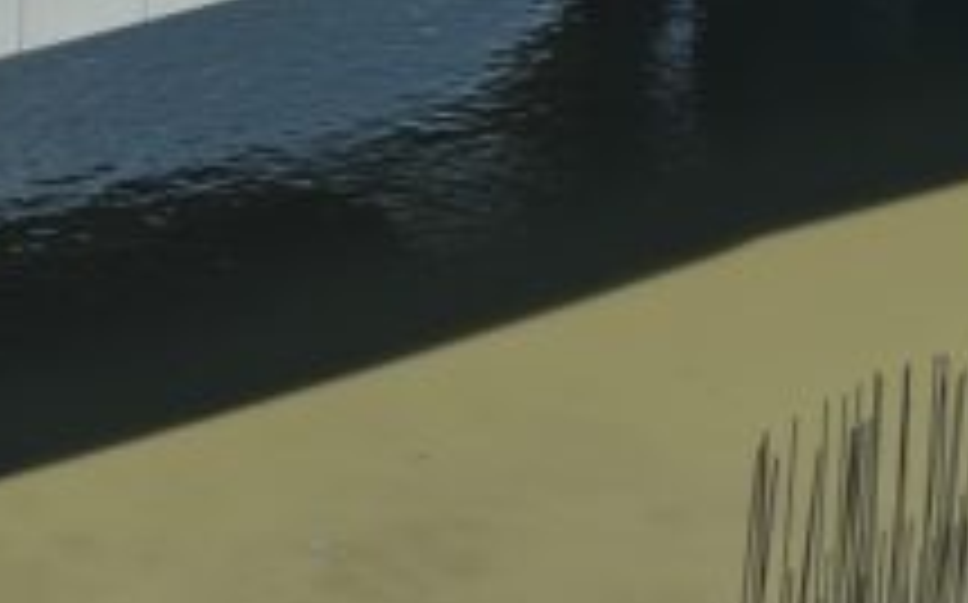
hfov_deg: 4.3
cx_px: -194
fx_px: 12969
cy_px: -369
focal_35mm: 492
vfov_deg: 2.7
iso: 100
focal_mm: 135
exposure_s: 1/160
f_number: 11
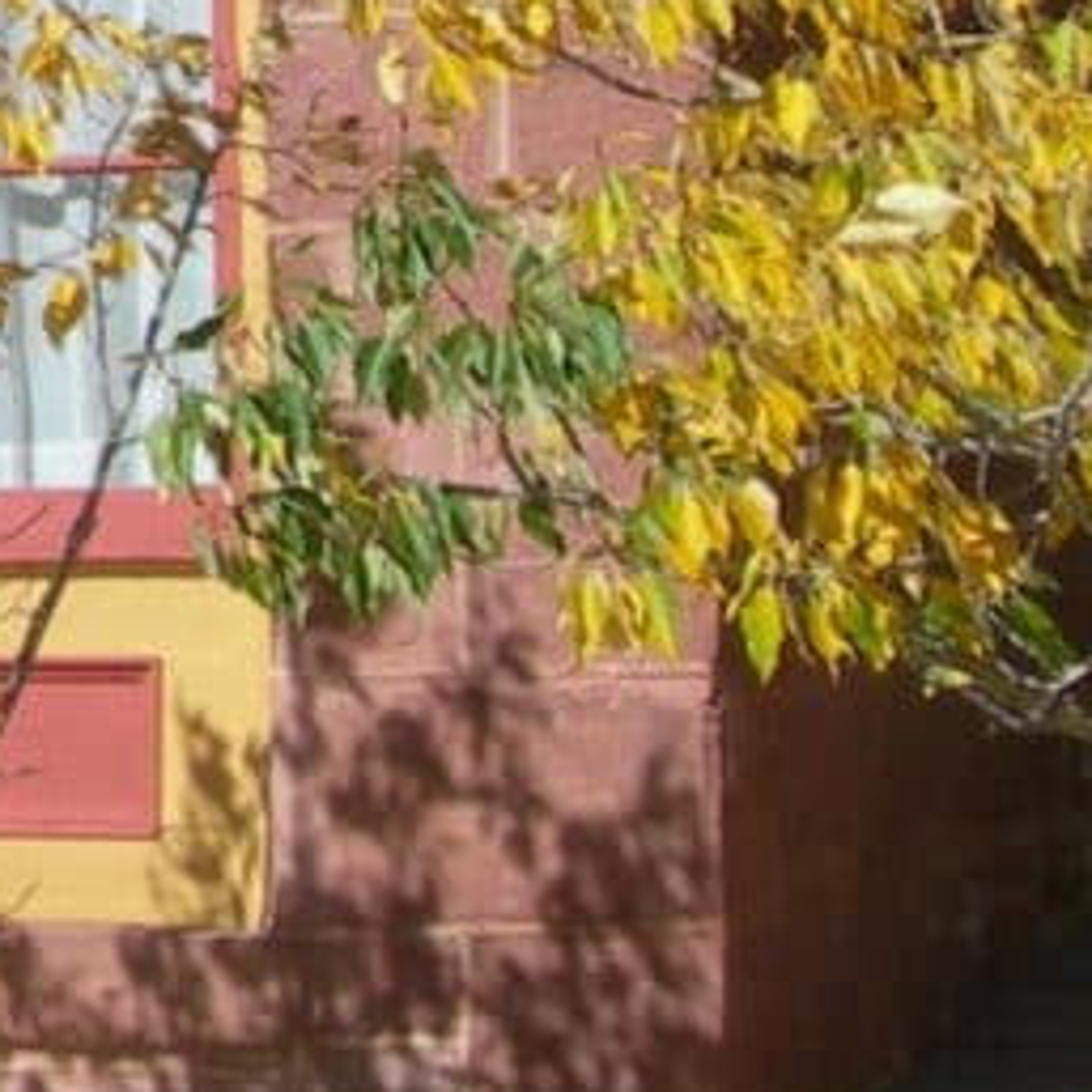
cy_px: -514
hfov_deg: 8.2
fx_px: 7174
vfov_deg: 8.5
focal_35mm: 201
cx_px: -1249
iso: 50
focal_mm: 7.8
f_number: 4.8
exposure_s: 1/564
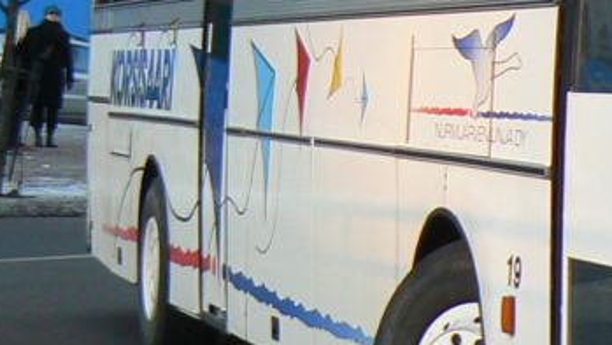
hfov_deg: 11.6
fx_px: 2956
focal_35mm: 182
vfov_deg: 6.7
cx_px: 731
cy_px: 53
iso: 80
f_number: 2.8
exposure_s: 1/40
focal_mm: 7
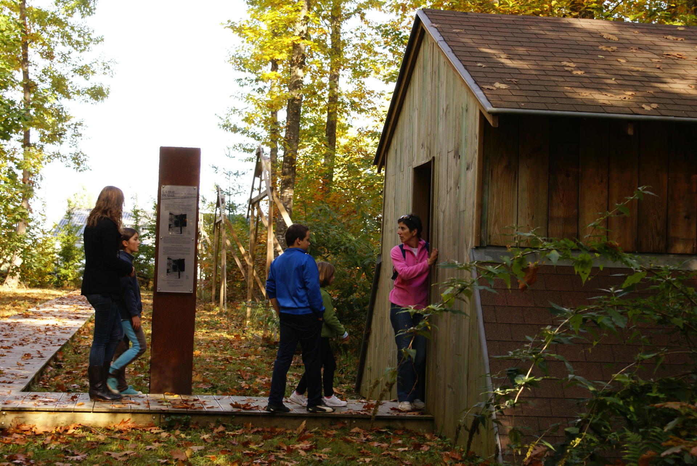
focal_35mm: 75
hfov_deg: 27.0
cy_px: 233
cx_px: 348
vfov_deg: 18.2
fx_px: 1454
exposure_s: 1/80
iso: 125
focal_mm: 50
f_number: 5.6
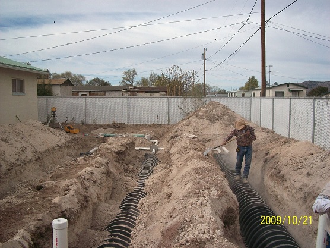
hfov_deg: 56.8
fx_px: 305
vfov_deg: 44.2
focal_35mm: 32
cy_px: 124
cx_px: 165
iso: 80
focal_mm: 5.7
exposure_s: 1/640
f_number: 5.5
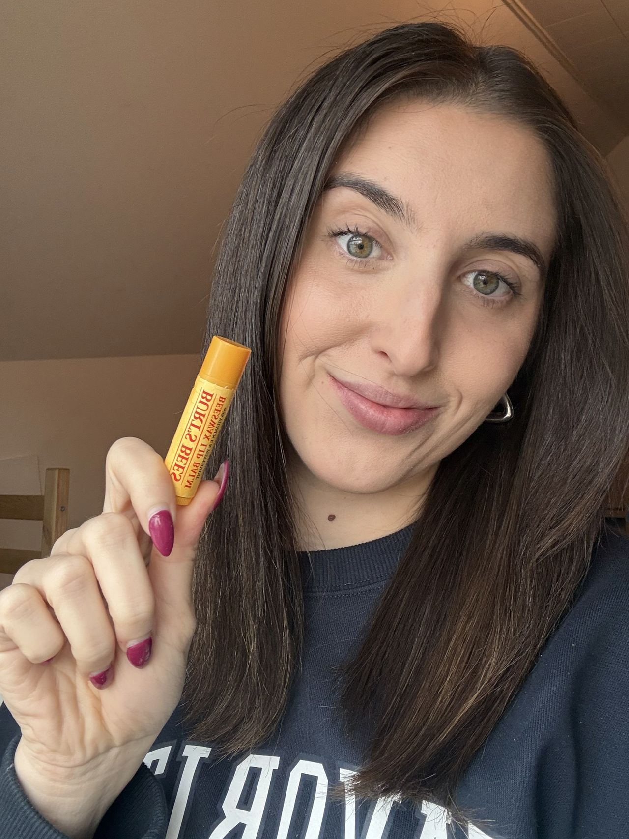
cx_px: 314
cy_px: 420
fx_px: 727
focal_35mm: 30
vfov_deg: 60.0
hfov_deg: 46.8
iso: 80
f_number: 1.9
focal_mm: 2.69
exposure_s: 1/75
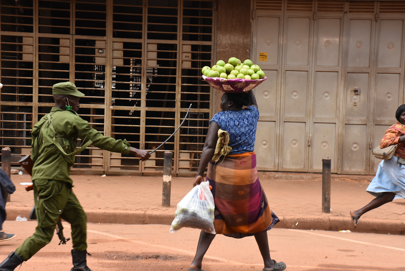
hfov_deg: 21.9
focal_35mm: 93
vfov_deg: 14.7
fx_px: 1047
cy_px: 136
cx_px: 202
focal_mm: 62
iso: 1000
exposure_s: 1/200
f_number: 10
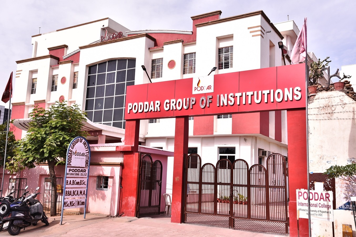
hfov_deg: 54.4
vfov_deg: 37.8
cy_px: 118
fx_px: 346
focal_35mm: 35
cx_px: 178
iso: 320
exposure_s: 1/250
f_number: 10
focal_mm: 35
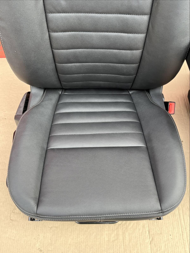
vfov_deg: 67.3
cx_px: 95
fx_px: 190
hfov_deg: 53.1
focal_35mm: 26
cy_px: 126
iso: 50
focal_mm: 5.1
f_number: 1.6
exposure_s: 1/172
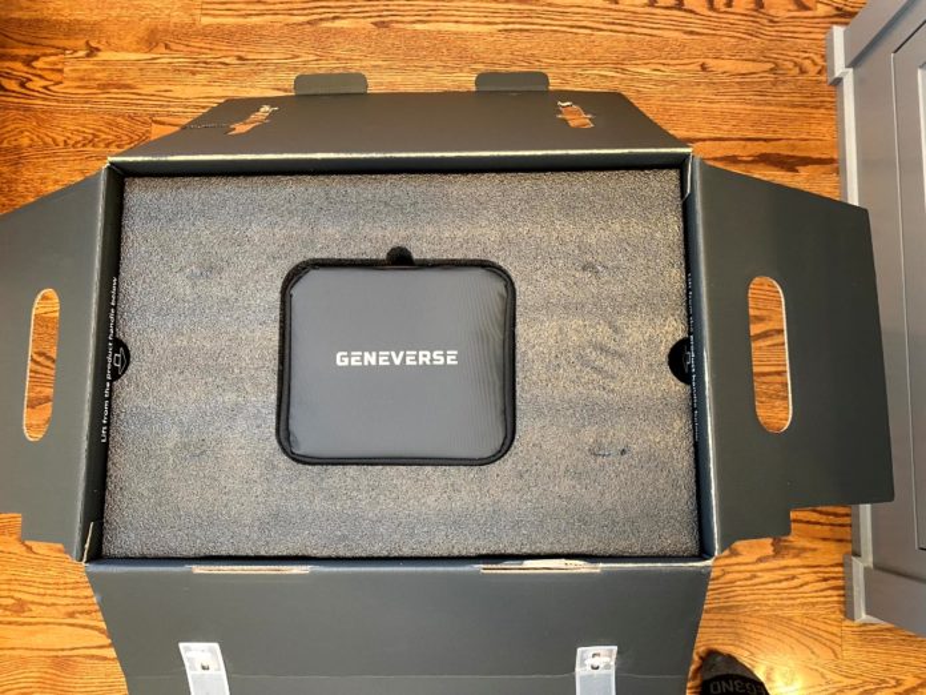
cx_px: 463
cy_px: 348
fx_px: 696
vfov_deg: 53.1
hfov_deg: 67.3
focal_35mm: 26
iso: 160
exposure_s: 1/60
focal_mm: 4.25
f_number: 1.8
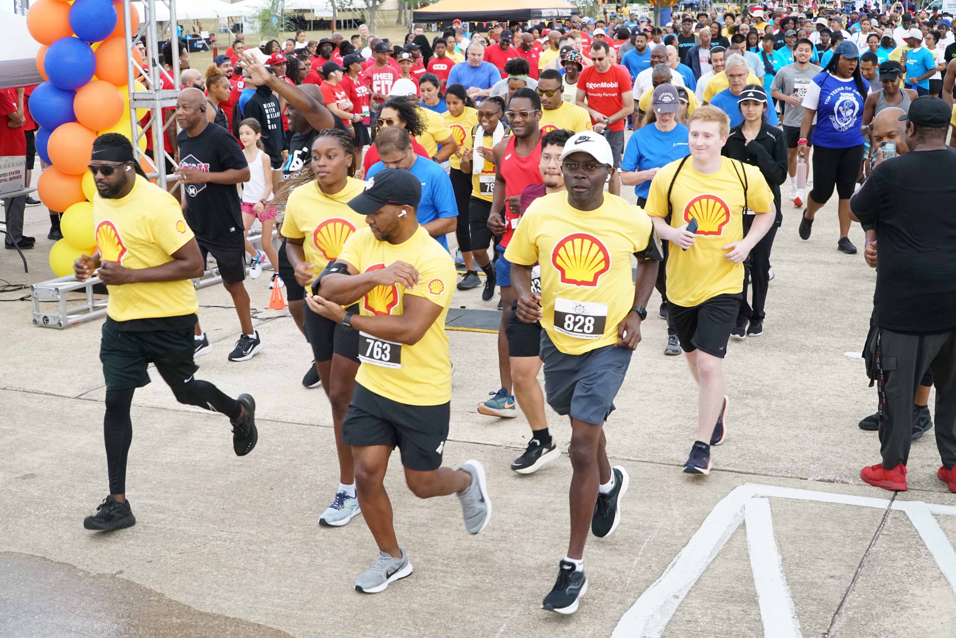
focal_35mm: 46
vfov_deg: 29.3
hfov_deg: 42.7
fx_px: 1222
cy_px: 319
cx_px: 478
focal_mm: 31
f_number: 8
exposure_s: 1/250
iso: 2500
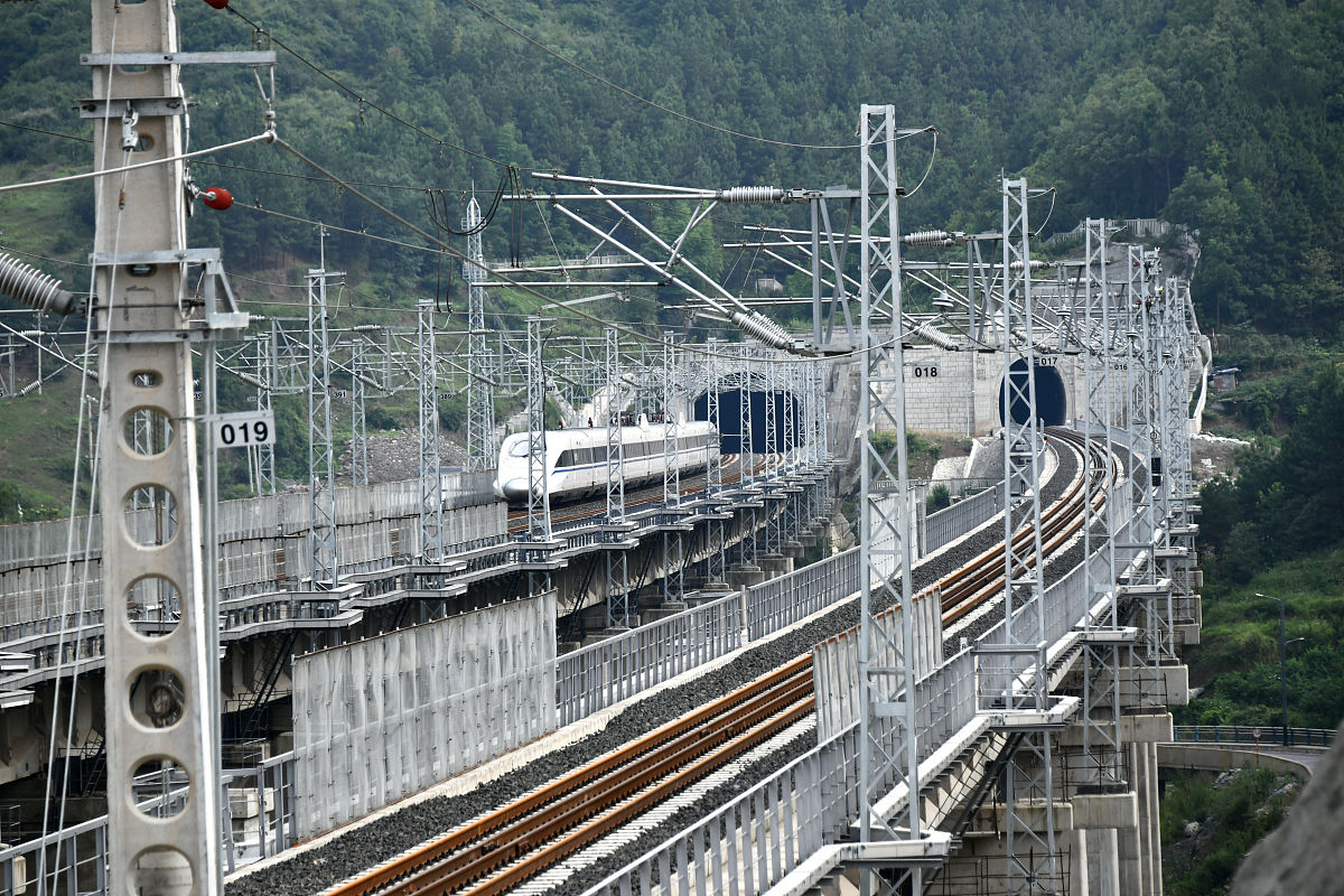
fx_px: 6346
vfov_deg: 8.1
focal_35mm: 170
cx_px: 672
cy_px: 448
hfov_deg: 12.1
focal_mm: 170
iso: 200
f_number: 5.6
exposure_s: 1/1600
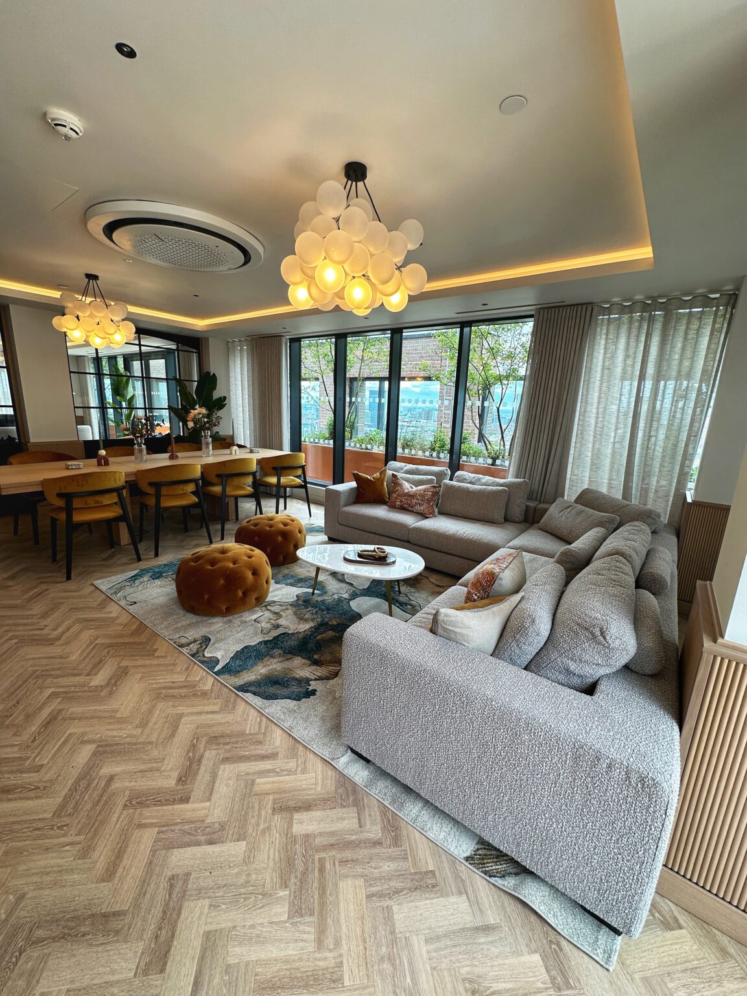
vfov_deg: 102.1
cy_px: 498
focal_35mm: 14
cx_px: 374
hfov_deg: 85.7
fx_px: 403
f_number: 2.2
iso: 40
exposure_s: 1/112
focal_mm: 2.22
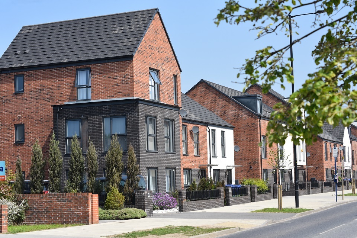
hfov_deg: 28.8
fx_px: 694
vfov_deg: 19.5
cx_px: 178
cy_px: 119
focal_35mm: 70
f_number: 11
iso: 250
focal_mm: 70
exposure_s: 1/320
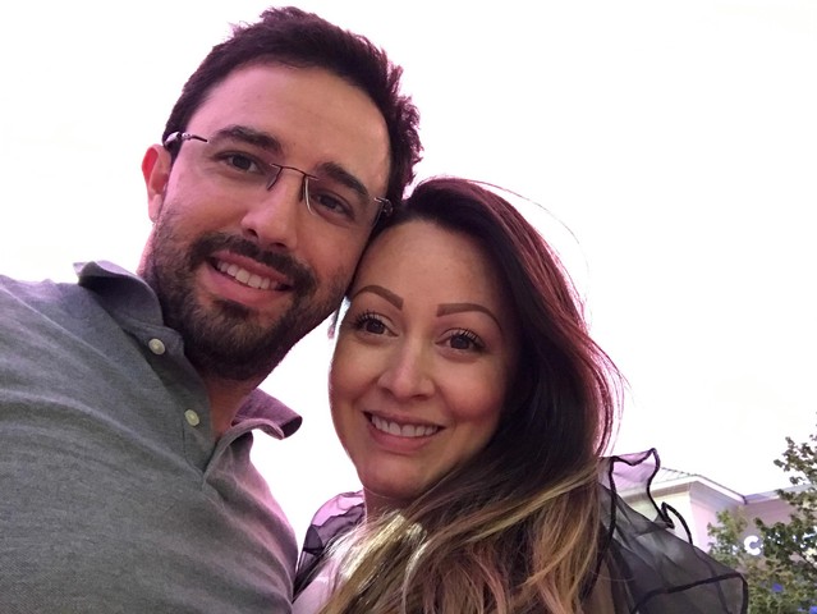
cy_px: 307
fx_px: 756
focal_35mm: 32
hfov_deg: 56.8
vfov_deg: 44.2
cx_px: 408
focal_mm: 2.87
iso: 320
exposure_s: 1/15
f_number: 2.2
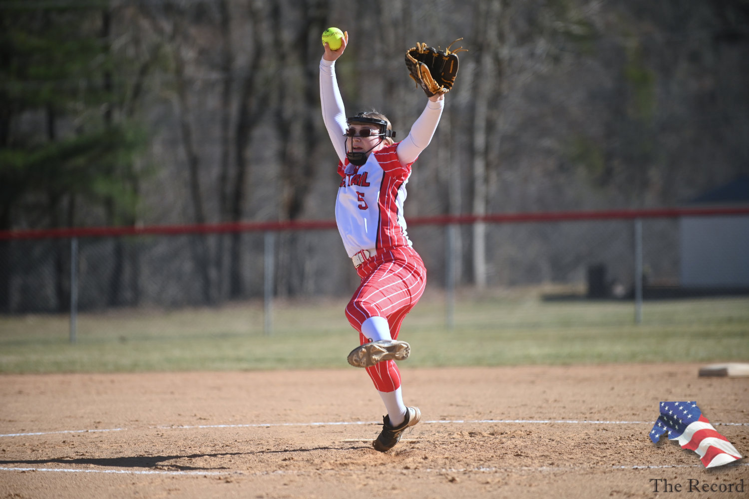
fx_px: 3952
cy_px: 250
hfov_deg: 10.8
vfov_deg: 7.2
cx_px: 374
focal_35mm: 190
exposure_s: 1/8000
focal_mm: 190
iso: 720
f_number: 2.8
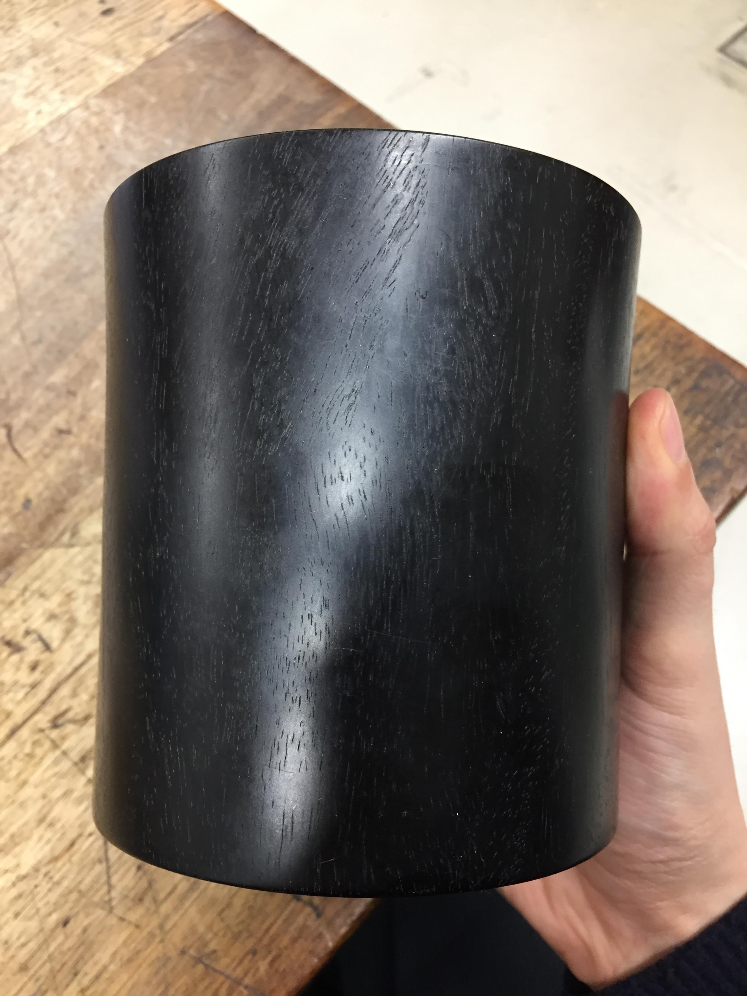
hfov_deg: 48.2
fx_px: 834
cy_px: 498
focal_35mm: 29
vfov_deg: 61.7
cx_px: 374
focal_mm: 4.15
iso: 160
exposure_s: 1/33
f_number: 2.2
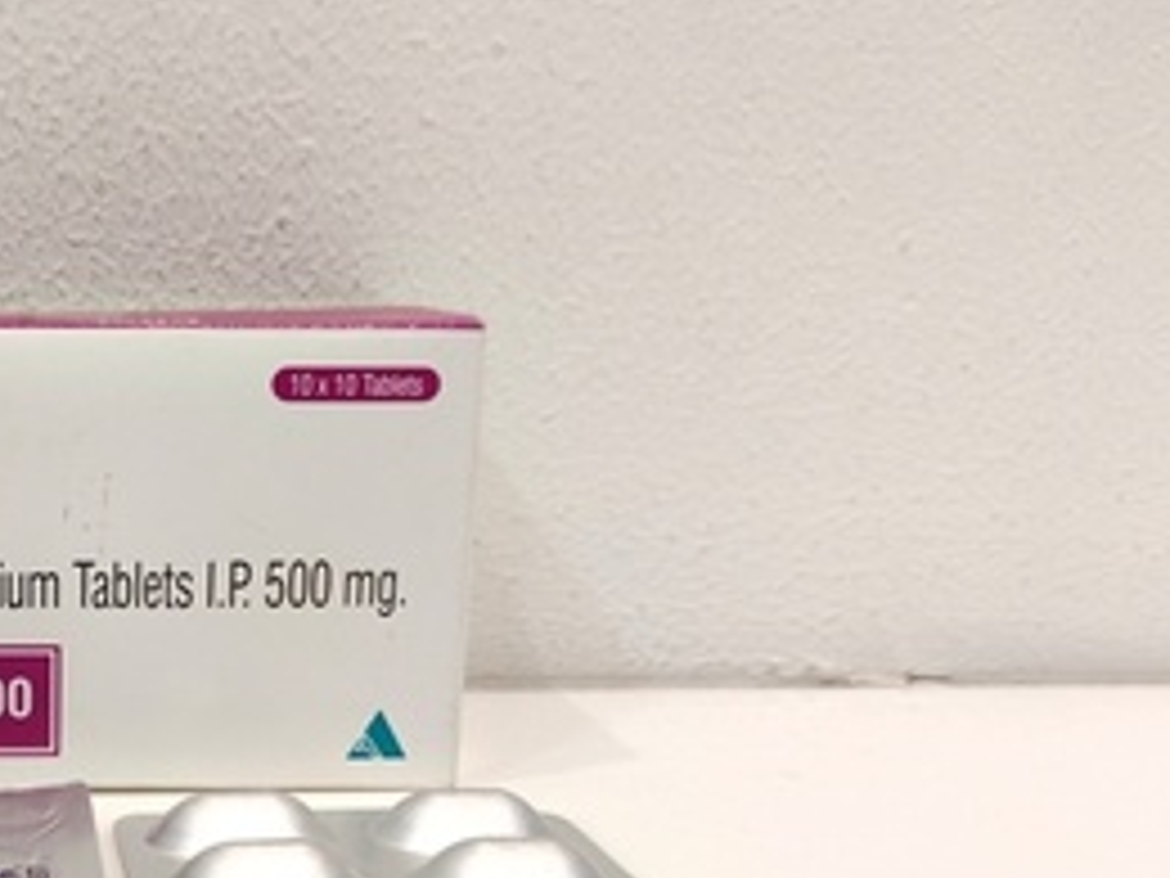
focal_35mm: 48
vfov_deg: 29.4
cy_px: 741
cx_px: 68
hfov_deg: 36.6
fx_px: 1622
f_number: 1.89
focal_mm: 5.42
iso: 238
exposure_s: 1/50
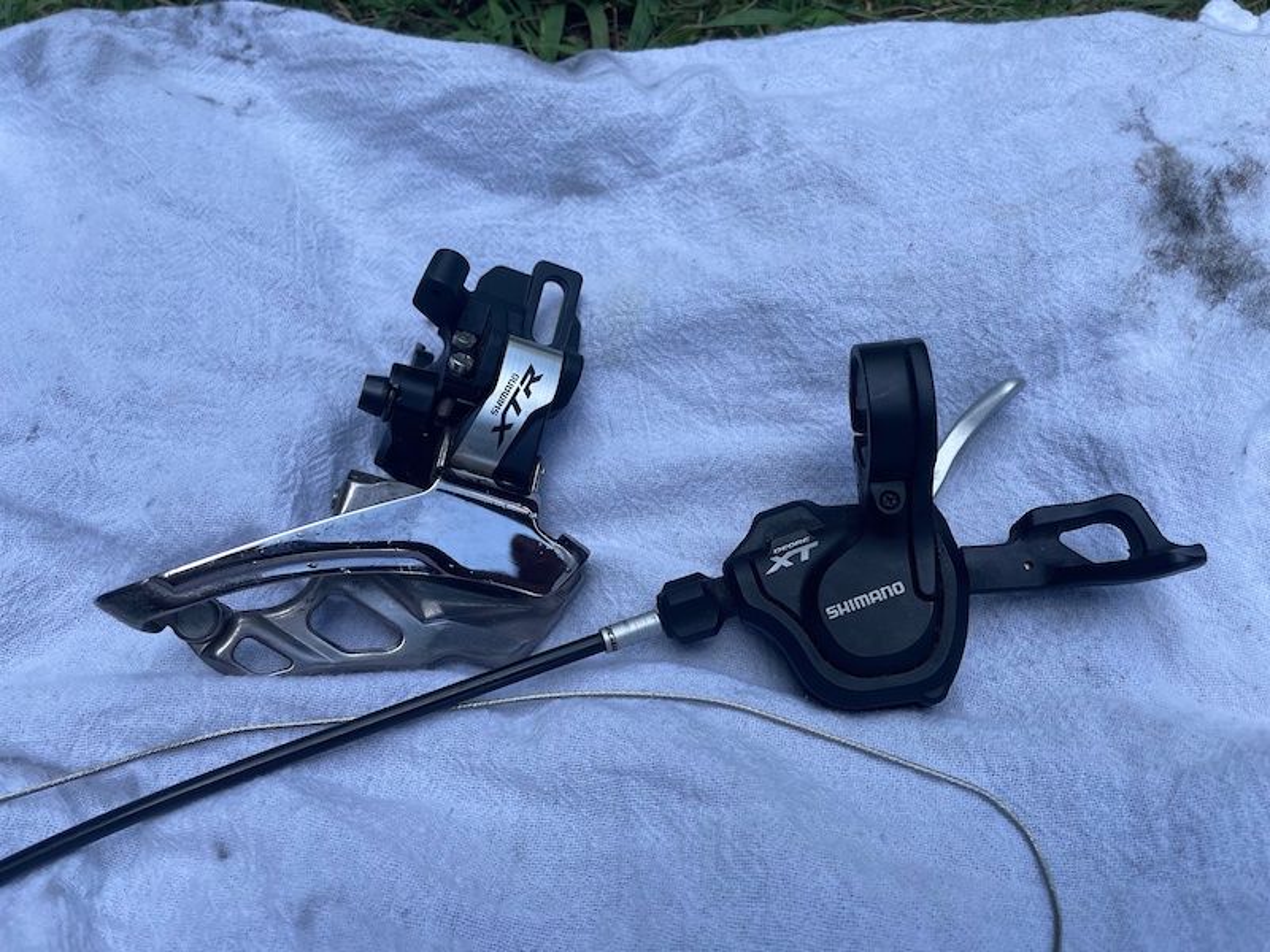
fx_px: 954
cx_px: 635
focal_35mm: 26
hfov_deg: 67.3
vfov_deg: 53.1
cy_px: 476
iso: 32
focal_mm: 4.2
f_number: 1.6
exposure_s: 1/785
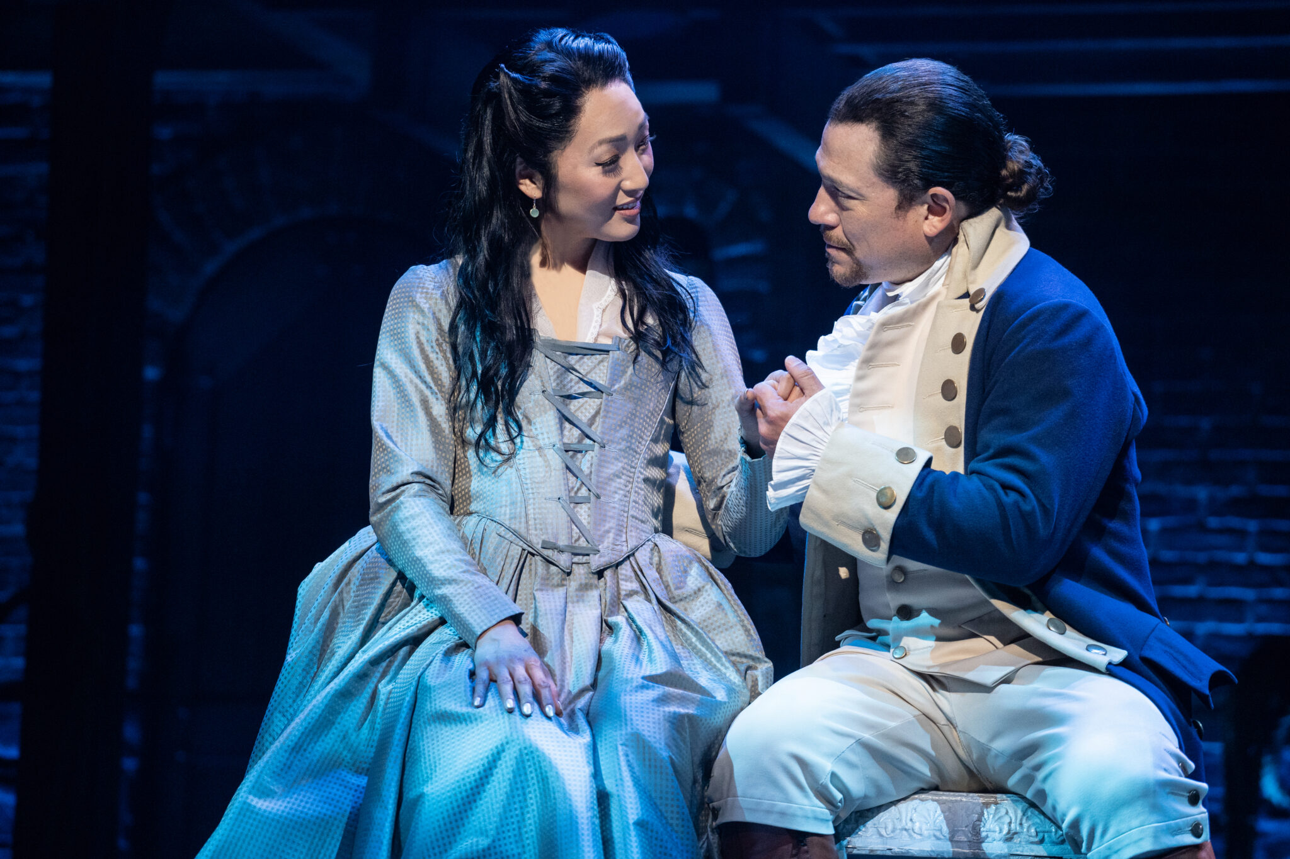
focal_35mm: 165
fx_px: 5912
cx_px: 645
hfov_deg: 12.5
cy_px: 430
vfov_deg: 8.3
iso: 4000
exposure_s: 1/400
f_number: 4.5
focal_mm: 165
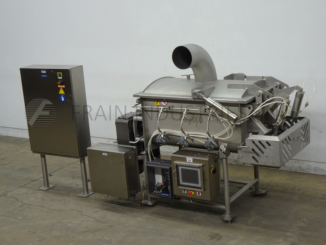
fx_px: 546
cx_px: 163
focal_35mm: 58
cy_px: 122
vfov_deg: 25.2
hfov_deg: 33.2
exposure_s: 1/60
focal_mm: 9.24
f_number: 4.5
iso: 320
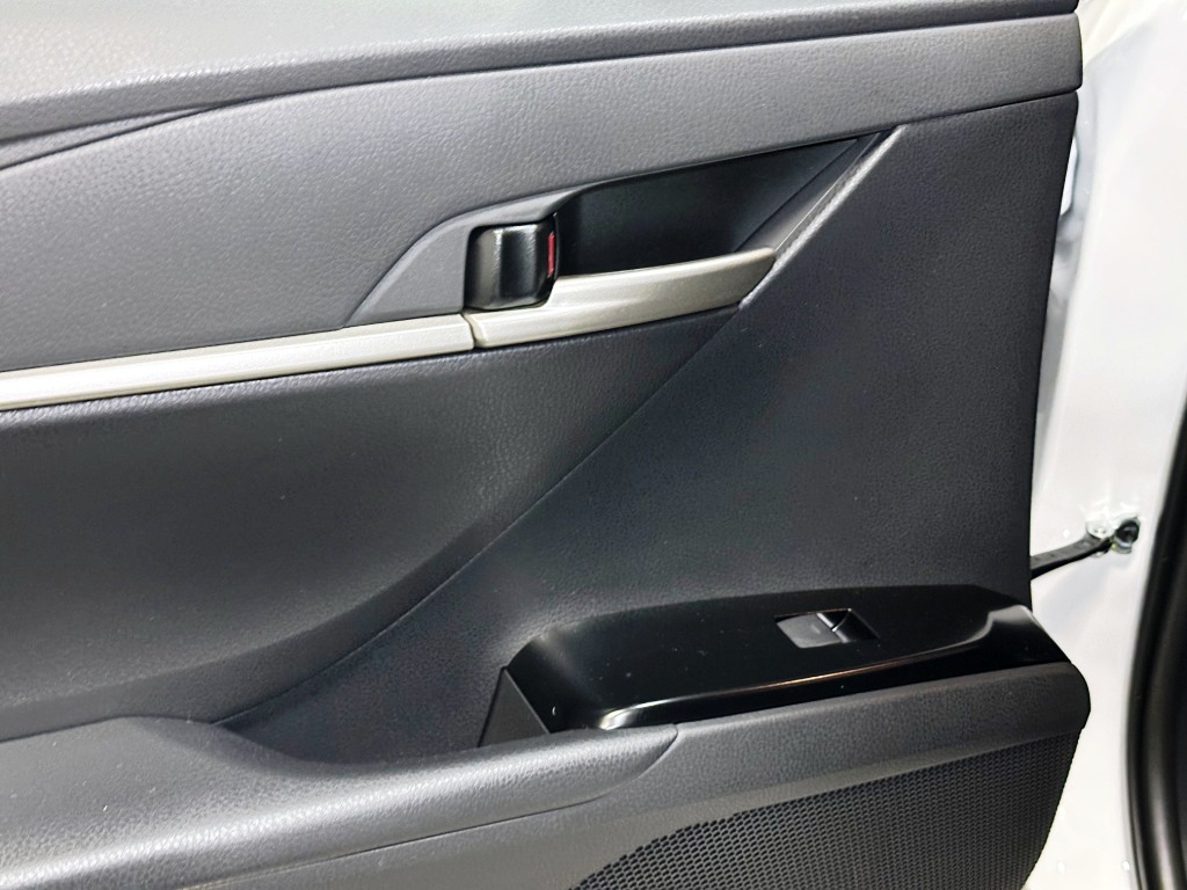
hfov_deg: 39.7
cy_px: 445
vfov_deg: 30.3
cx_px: 594
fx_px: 1646
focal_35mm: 48
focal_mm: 6.86
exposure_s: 1/30
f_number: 1.78
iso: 640
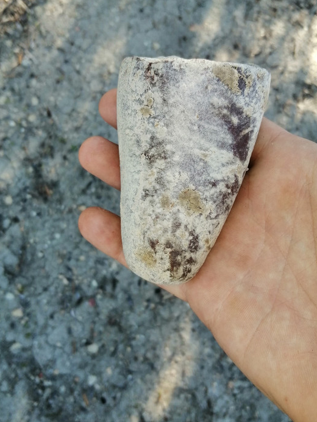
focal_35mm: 30
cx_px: 160
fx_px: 366
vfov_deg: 59.9
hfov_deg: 46.8
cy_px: 203
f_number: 1.8
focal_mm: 3.46
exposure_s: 1/219
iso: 50
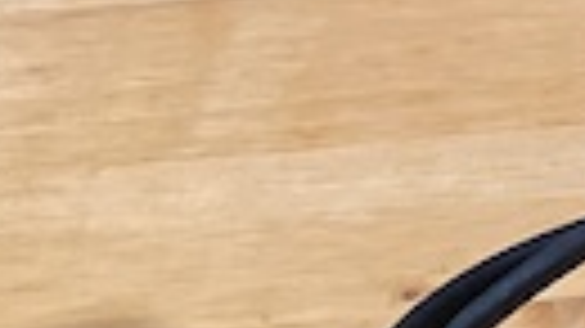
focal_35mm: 174
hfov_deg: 9.8
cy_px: 512
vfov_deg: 6.9
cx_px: 1696
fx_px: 2698
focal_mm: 4.2
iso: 500
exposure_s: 1/43
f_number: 1.6
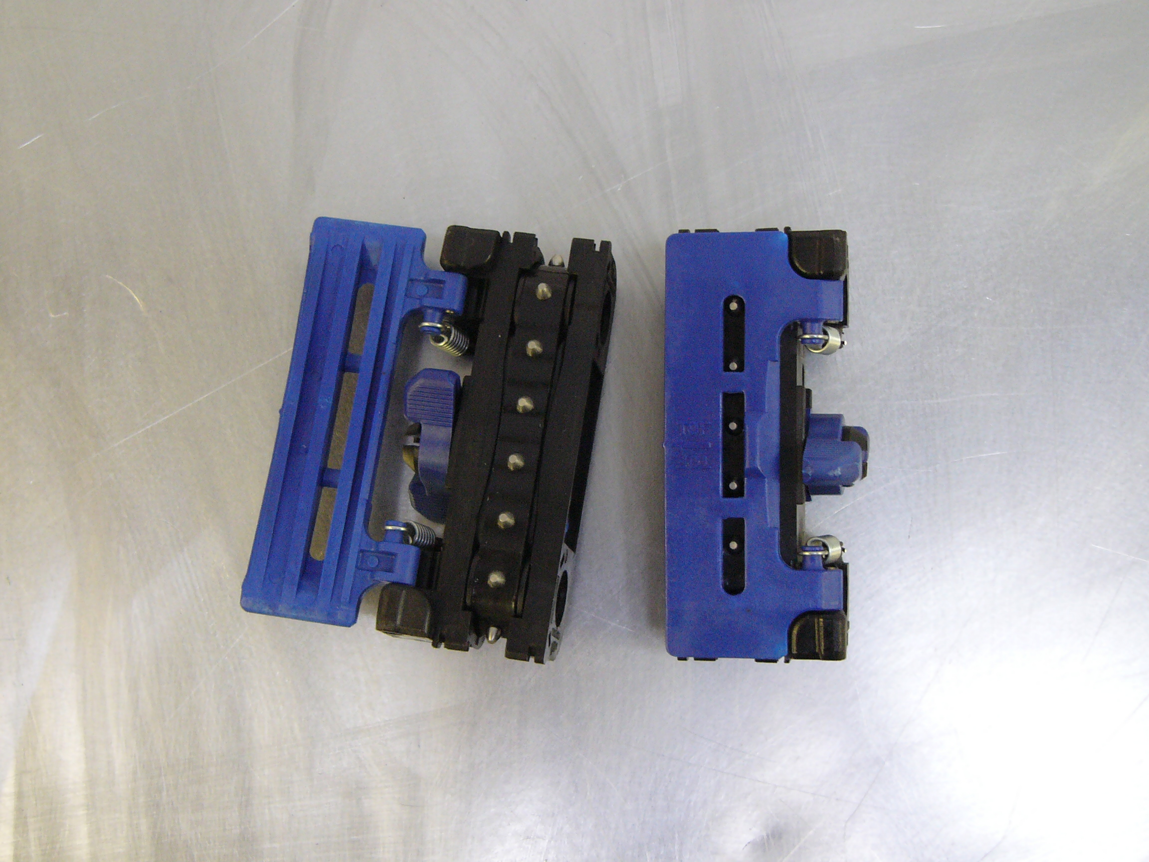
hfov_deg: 37.5
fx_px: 1693
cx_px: 574
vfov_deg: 28.6
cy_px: 431
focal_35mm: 51
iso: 200
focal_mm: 8.5
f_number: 2.8
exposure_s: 1/30
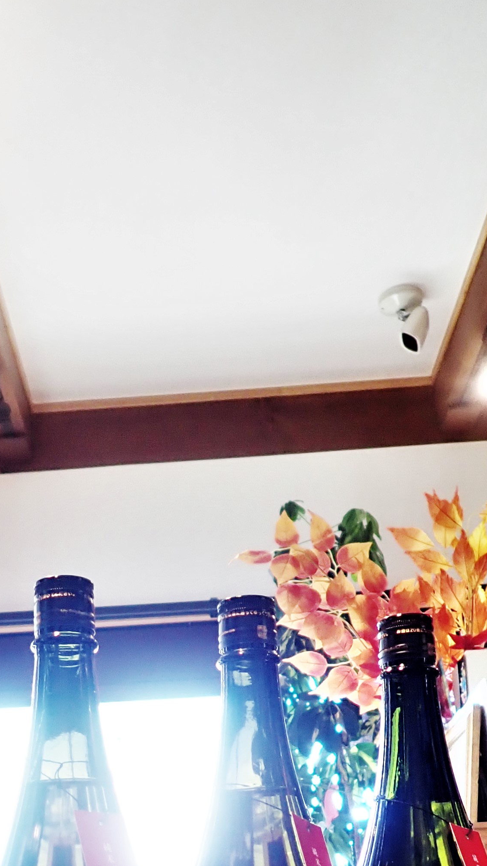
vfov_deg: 35.9
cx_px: 106
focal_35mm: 53
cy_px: 838
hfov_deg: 22.4
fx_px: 1217
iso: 125
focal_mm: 4.5
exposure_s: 1/60
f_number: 2
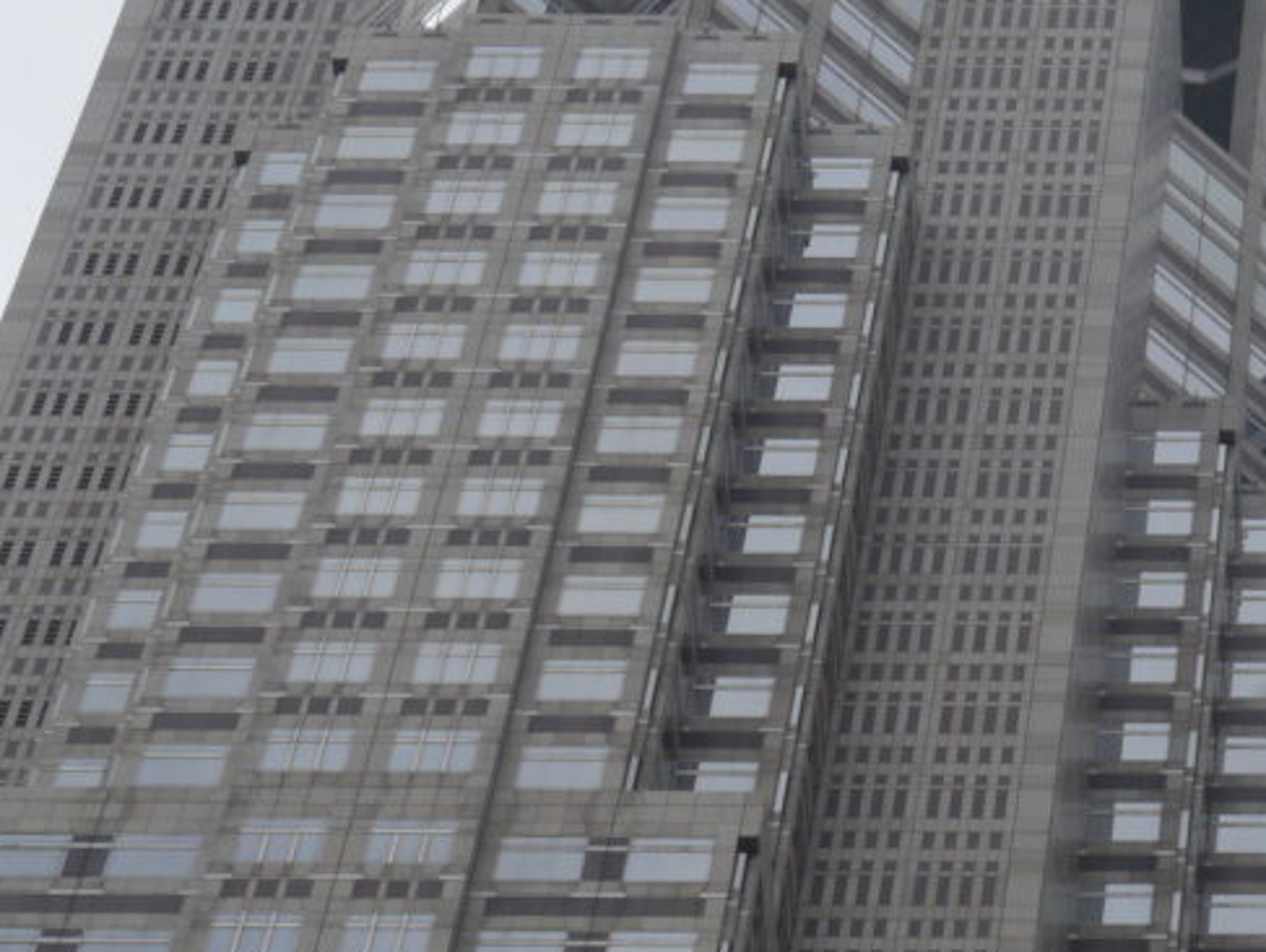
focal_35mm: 208
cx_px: 1833
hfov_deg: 9.3
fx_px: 7613
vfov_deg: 7.2
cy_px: 368
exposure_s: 1/500
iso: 160
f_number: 10
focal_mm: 33
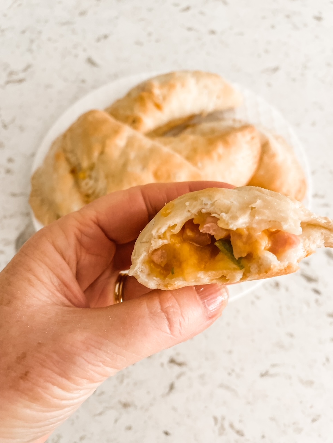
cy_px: 222
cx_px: 166
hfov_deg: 53.1
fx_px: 333
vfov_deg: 67.3
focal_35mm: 26
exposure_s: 1/60
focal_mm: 4.2
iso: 250
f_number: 1.6
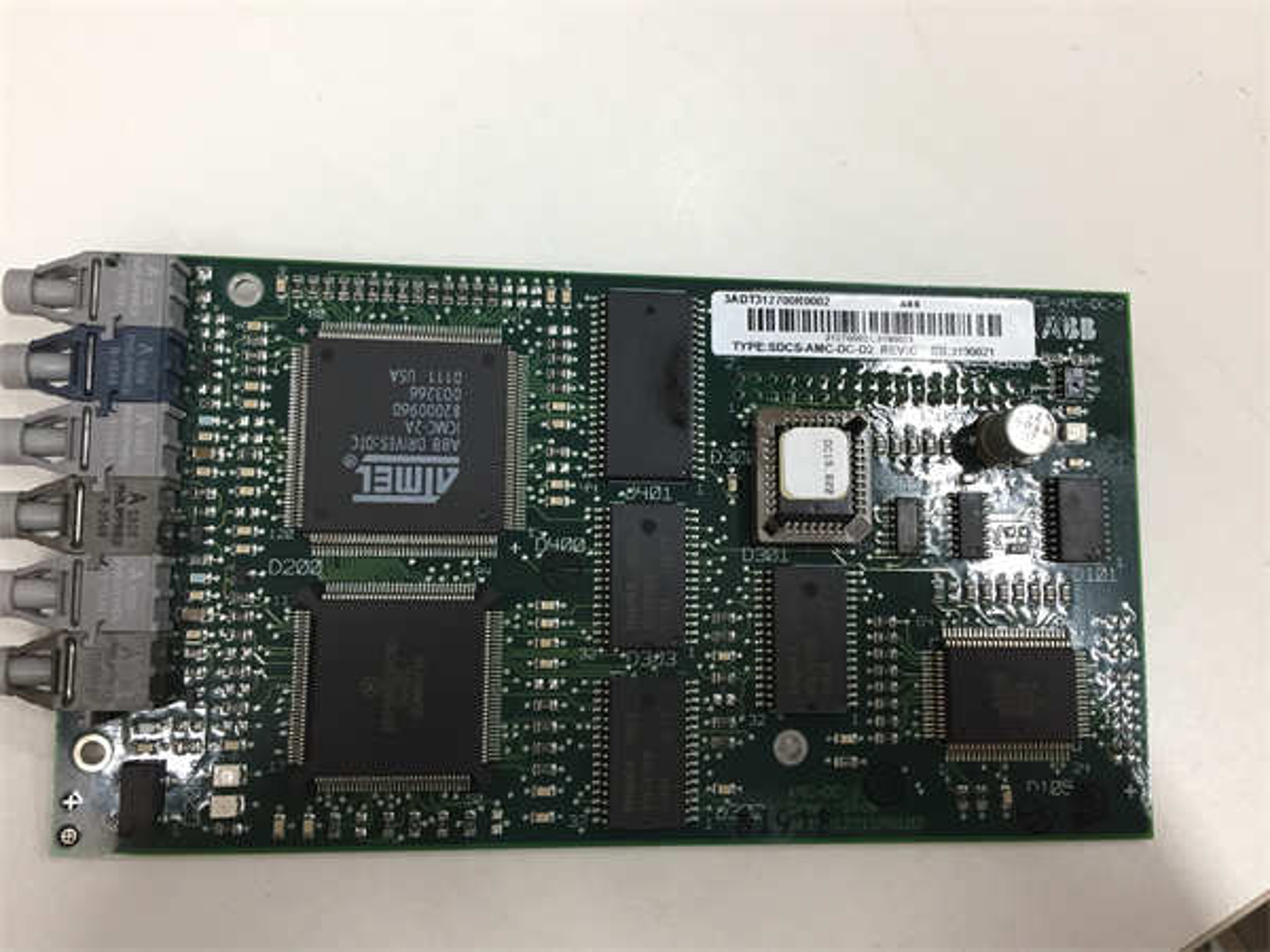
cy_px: 476
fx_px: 1064
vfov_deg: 48.2
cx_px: 635
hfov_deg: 61.7
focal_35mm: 29
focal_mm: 4.15
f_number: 2.2
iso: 64
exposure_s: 1/33
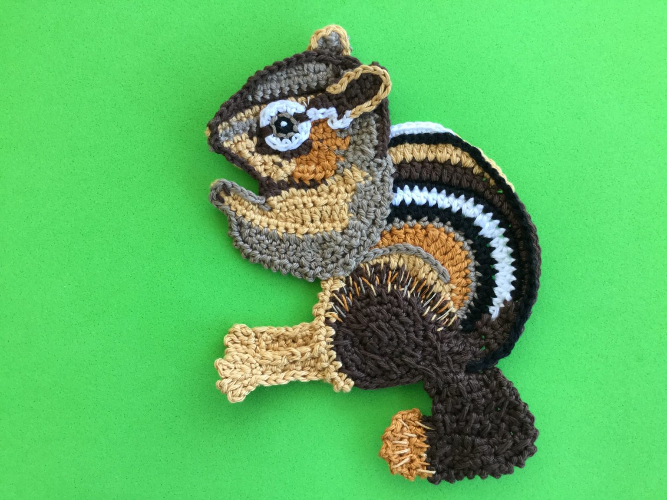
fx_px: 597
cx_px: 334
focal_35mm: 31
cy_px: 250
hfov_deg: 58.4
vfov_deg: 45.4
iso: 40
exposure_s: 1/33
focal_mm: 3.3
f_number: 2.4
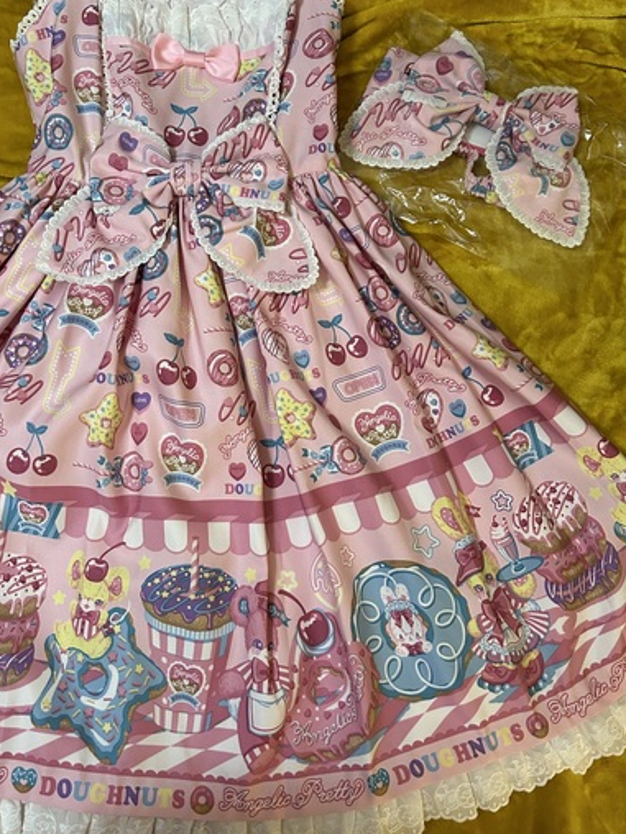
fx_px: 796
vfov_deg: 55.2
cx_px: 273
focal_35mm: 33
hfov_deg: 42.9
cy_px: 359
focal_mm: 5.7
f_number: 1.5
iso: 320
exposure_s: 1/60
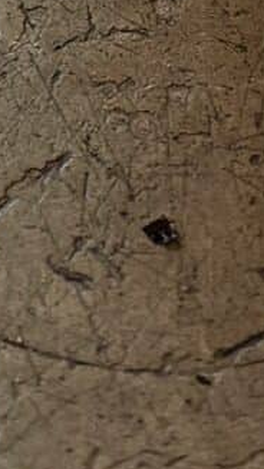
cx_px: 191
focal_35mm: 164
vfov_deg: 12.4
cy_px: -245
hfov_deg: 7.4
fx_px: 2040
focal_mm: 5
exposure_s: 1/120
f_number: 1.8
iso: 64
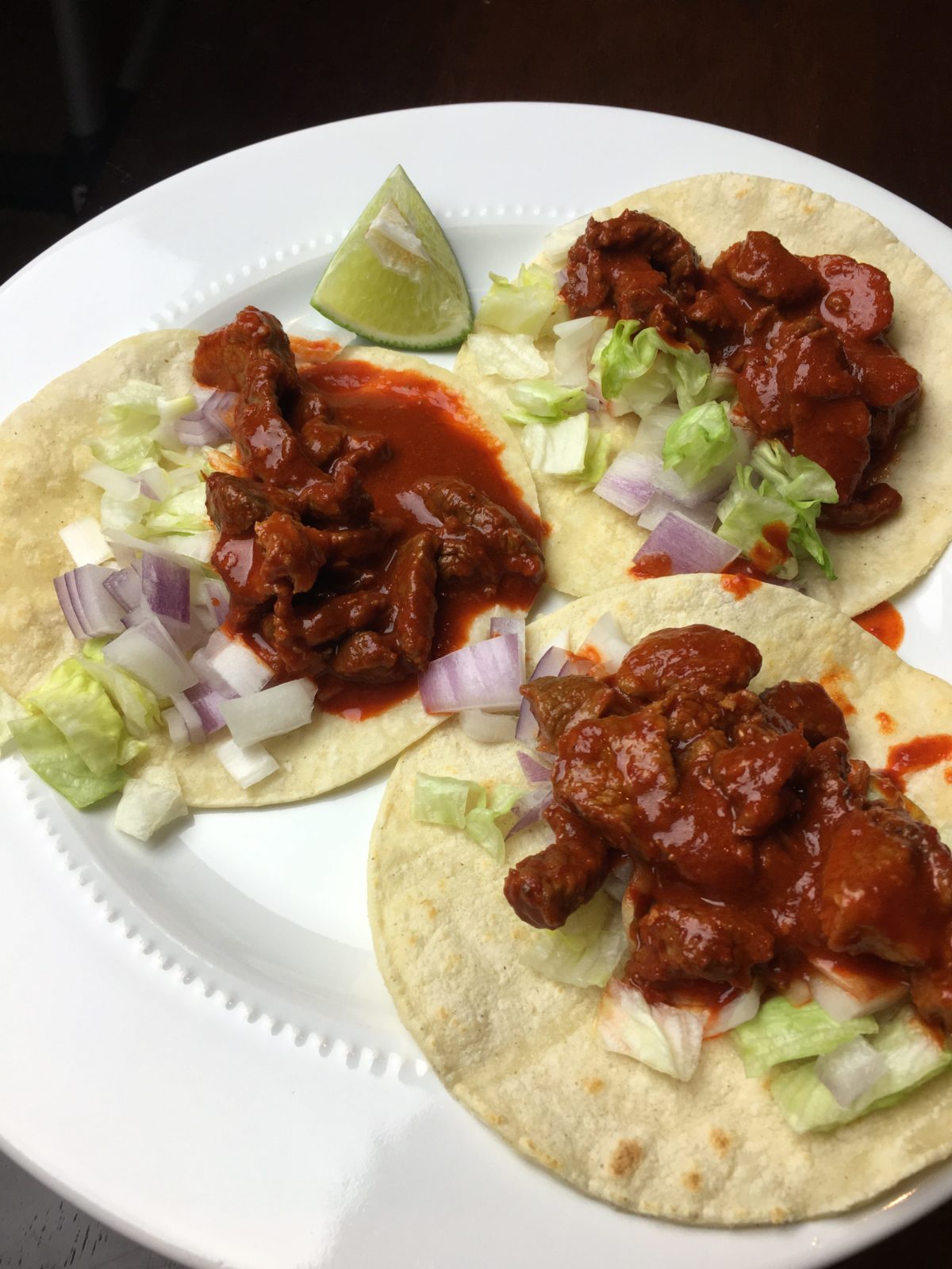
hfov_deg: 48.2
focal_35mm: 29
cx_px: 476
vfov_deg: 61.7
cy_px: 634
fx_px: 1063
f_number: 2.2
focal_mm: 4.15
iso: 40
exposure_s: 1/120
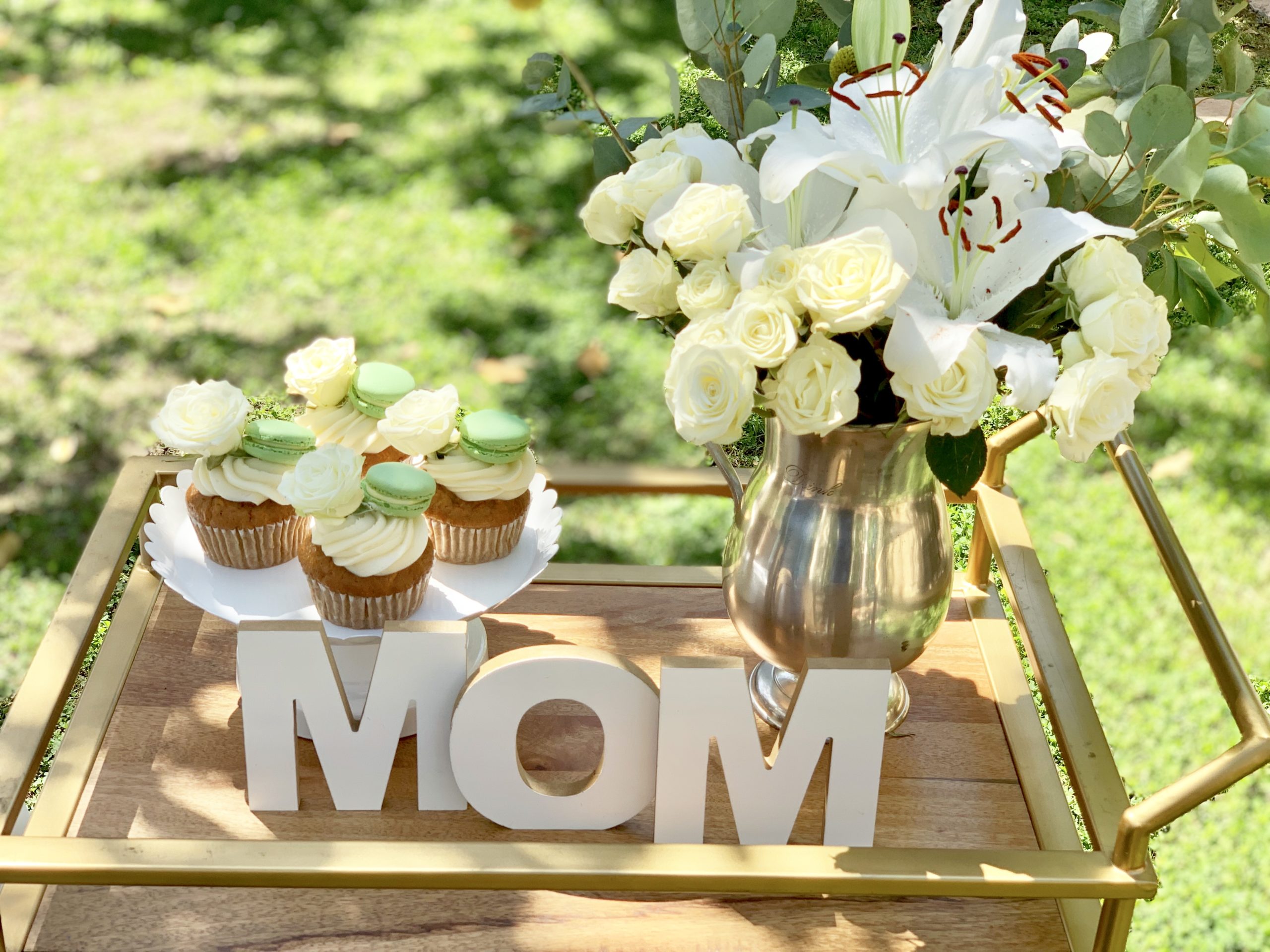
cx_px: 635
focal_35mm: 52
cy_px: 476
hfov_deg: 36.8
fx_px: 1908
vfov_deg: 28.0
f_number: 2.4
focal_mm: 6
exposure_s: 1/240
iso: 16
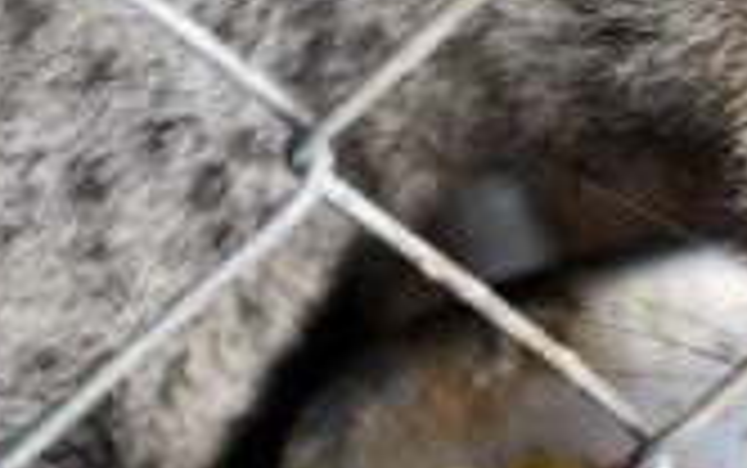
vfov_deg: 6.5
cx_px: 410
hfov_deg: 10.4
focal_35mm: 202
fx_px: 4115
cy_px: 27
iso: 200
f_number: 4.5
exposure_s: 1/160
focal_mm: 50
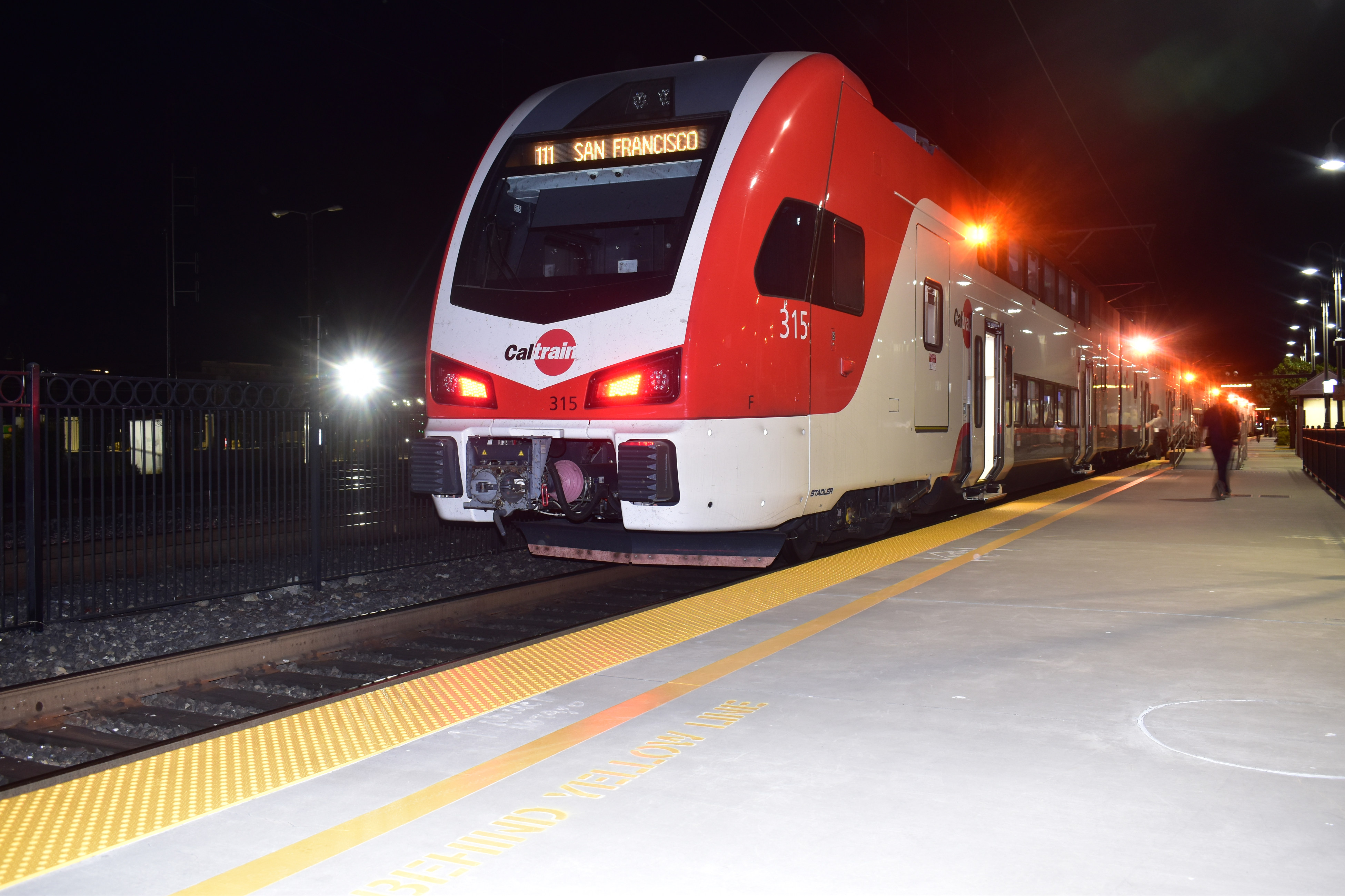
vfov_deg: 40.0
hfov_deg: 57.2
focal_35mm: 33
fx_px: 1233
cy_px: 448
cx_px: 672
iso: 500
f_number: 6.3
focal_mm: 22
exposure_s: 1/6
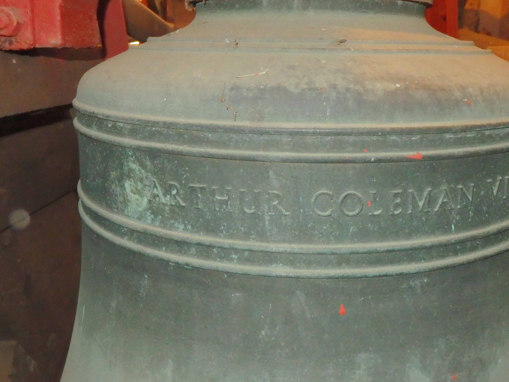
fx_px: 515
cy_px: 143
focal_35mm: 35
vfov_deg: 40.4
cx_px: 294
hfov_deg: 52.4
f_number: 3
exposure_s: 1/8
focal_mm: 4.5
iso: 1000
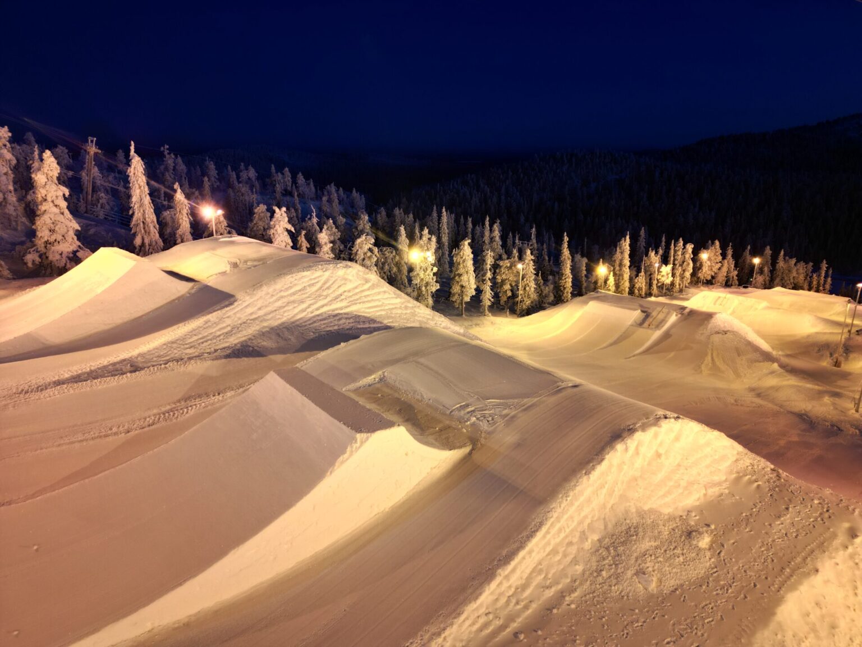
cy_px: 324
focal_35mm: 24
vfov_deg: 56.8
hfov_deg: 71.6
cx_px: 431
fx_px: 598
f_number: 1.7
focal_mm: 6.72
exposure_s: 1/15
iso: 280
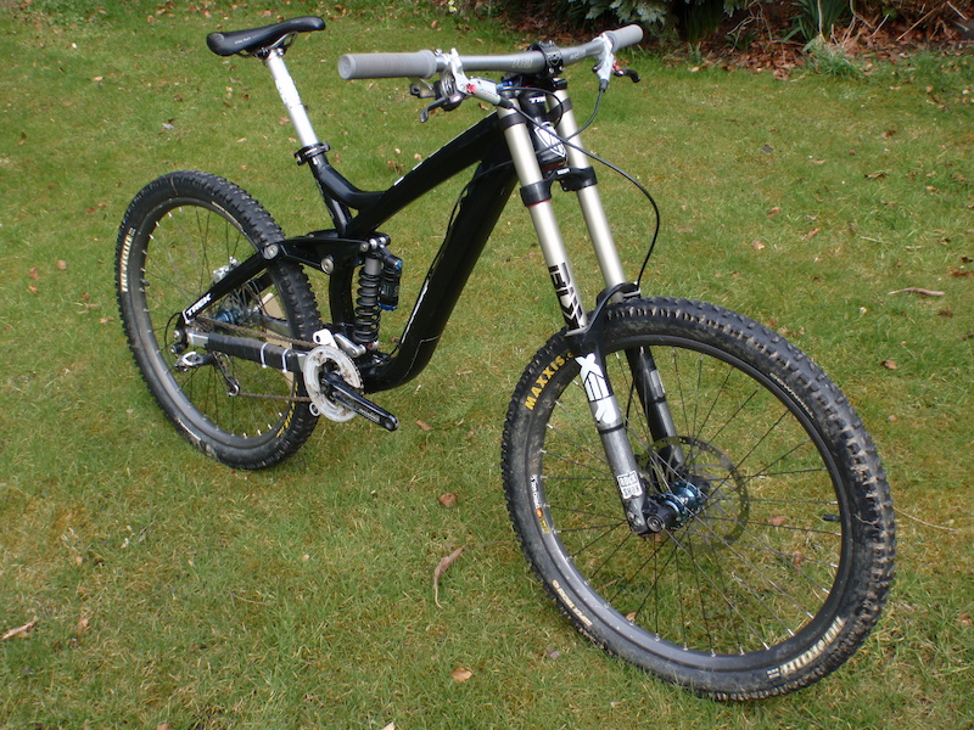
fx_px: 1013
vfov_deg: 39.7
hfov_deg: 51.4
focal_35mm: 36
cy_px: 365
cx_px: 487
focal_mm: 6.53
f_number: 4.1
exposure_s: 1/100
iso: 64
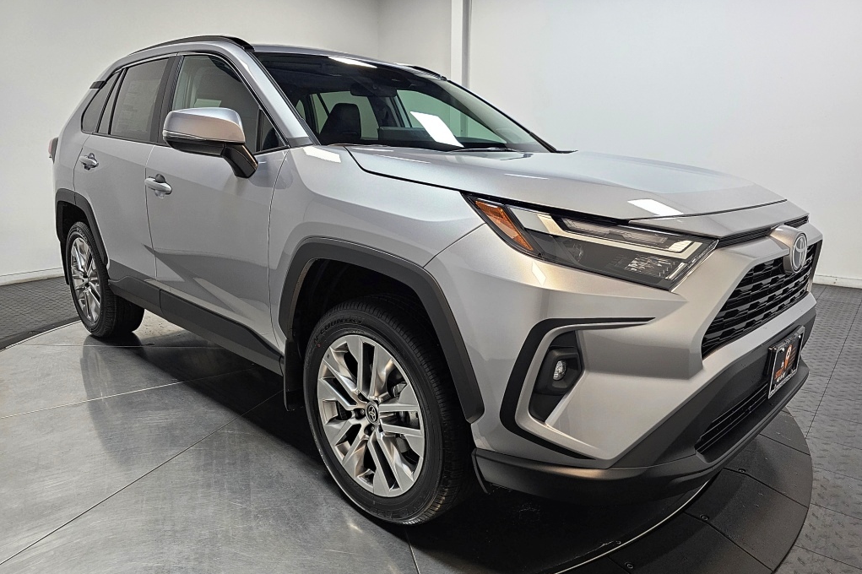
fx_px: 574
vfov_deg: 53.0
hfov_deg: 73.8
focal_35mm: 24
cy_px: 309
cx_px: 431
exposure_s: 1/120
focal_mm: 6.3
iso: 640
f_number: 1.7
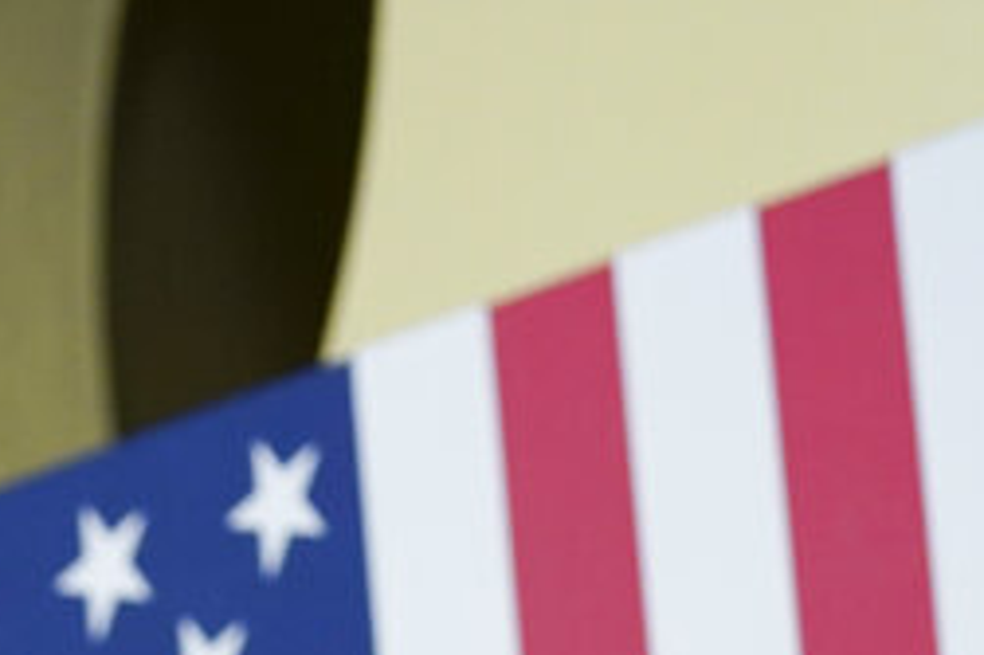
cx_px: -94
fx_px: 10024
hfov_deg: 5.6
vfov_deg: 3.7
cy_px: 1206
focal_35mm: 367
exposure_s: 1/500
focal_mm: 90
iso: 1600
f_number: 2.8
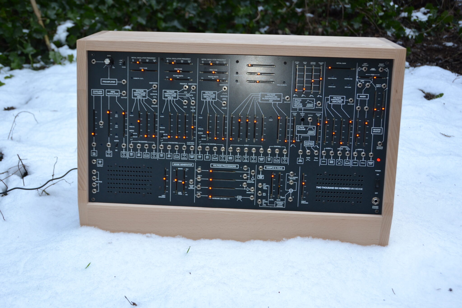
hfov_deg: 53.1
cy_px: 154
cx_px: 231
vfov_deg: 36.9
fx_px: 462
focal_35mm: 36
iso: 280
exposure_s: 1/125
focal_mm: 24
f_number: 4
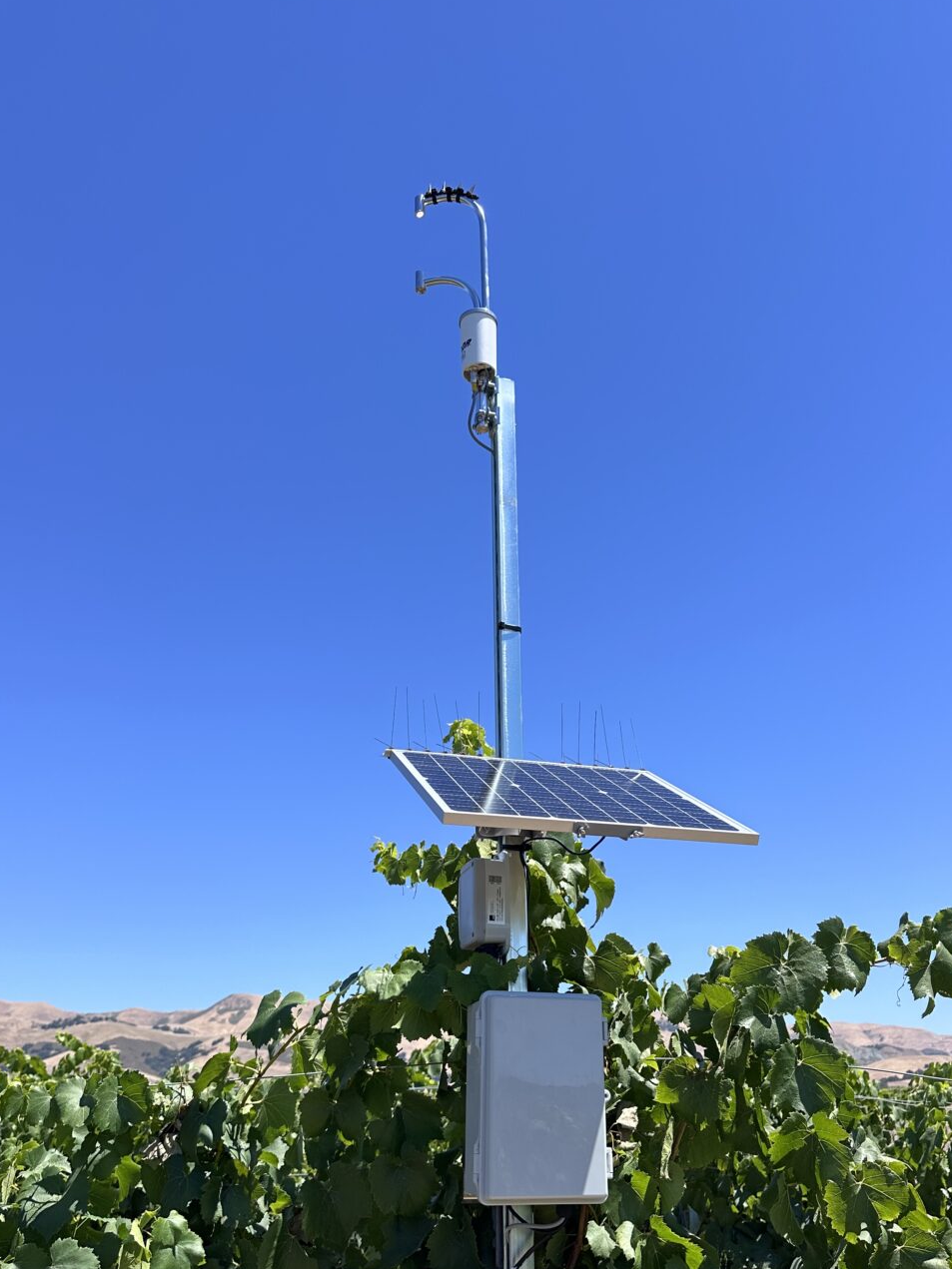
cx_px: 518
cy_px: 752
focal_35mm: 29
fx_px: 1064
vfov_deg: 61.2
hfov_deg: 48.2
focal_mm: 6.86
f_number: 1.78
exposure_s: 1/3717
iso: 80
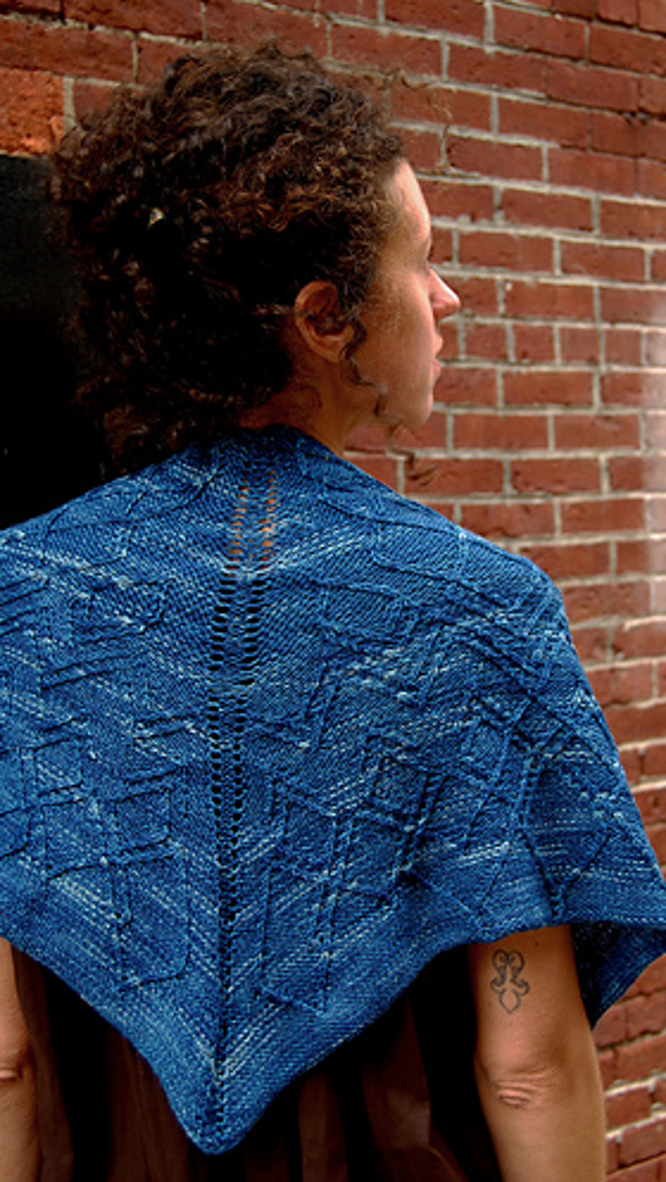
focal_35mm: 60
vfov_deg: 34.9
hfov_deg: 20.1
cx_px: 394
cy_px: 592
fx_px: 1881
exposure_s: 1/30
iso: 200
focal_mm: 38
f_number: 5
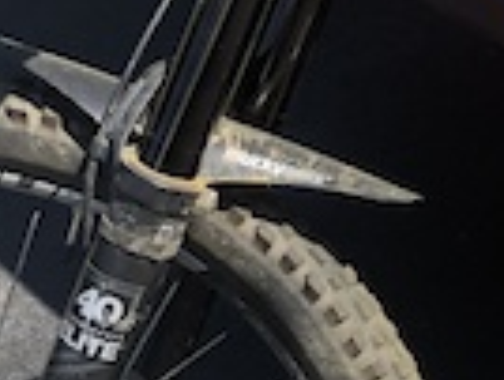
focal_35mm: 167
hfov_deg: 11.0
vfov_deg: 8.9
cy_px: 252
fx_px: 2436
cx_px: 899
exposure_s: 1/506
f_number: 1.8
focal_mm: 3.99
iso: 20
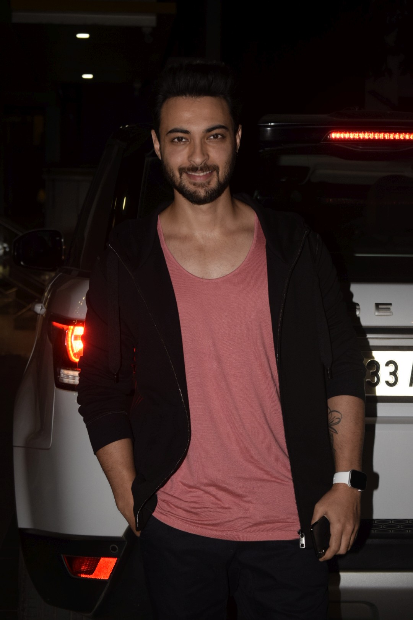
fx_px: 1420
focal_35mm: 82
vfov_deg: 24.6
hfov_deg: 16.6
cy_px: 310
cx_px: 206
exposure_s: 1/200
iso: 640
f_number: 6.3
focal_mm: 55
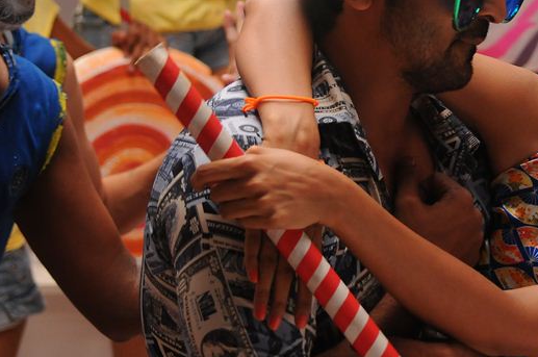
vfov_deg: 6.6
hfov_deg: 9.8
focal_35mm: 208
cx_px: 529
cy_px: 136
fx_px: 3104
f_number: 4.5
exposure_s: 1/80
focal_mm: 70
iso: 800
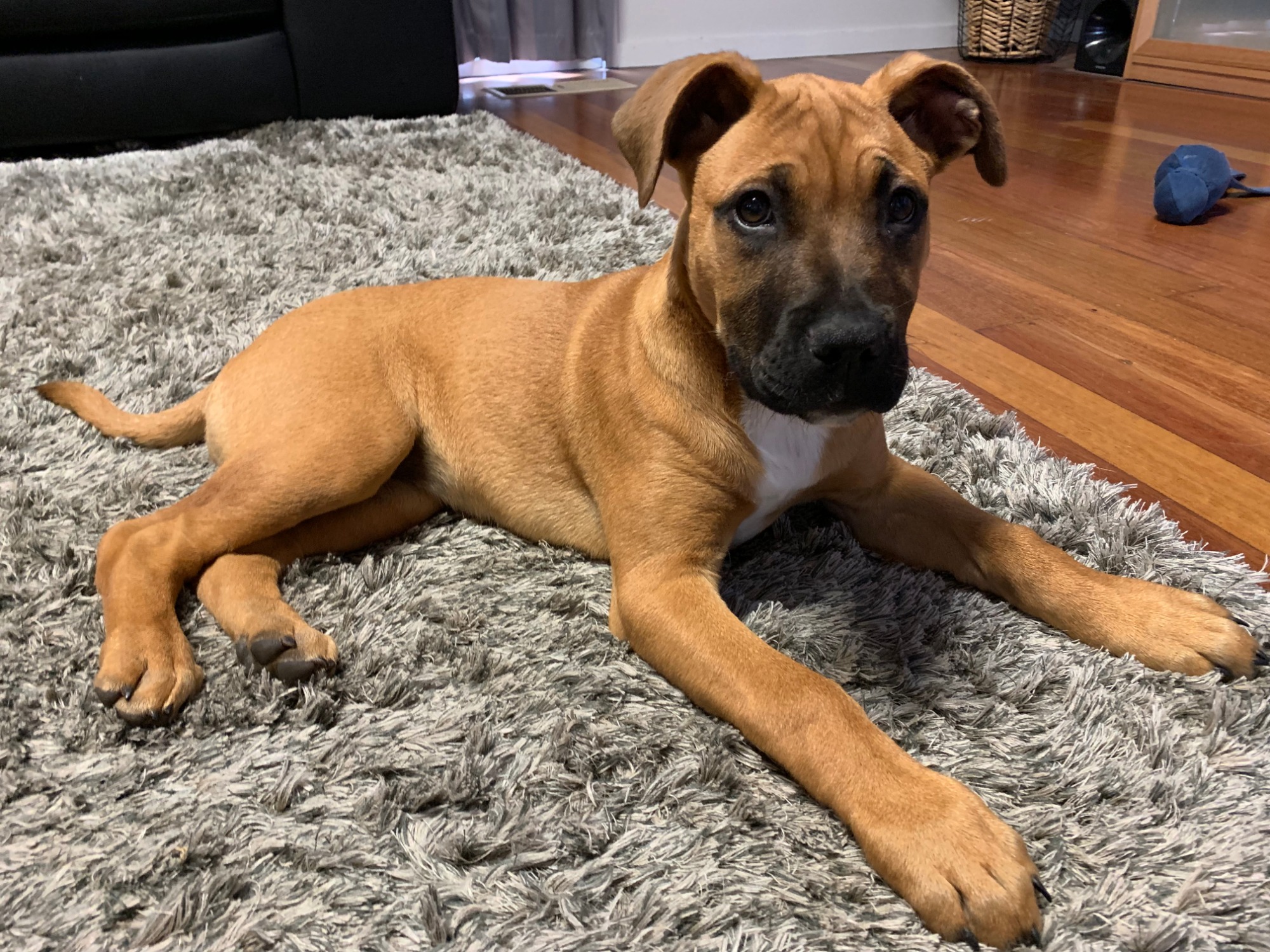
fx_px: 954
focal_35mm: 26
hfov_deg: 67.3
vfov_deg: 53.1
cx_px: 635
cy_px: 476
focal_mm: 4.25
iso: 400
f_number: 1.8
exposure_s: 1/33
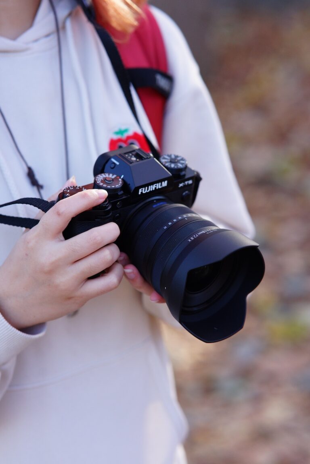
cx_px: 155
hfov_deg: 16.1
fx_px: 1098
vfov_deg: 23.9
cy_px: 232
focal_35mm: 85
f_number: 4.5
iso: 800
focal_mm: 85
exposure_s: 1/640
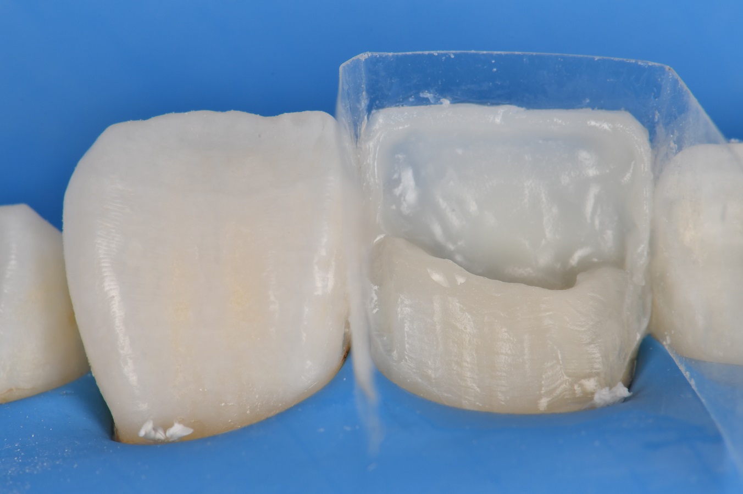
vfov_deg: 8.7
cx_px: 372
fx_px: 3239
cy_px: 247
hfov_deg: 13.1
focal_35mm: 157
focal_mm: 105
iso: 200
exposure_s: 1/160
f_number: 32
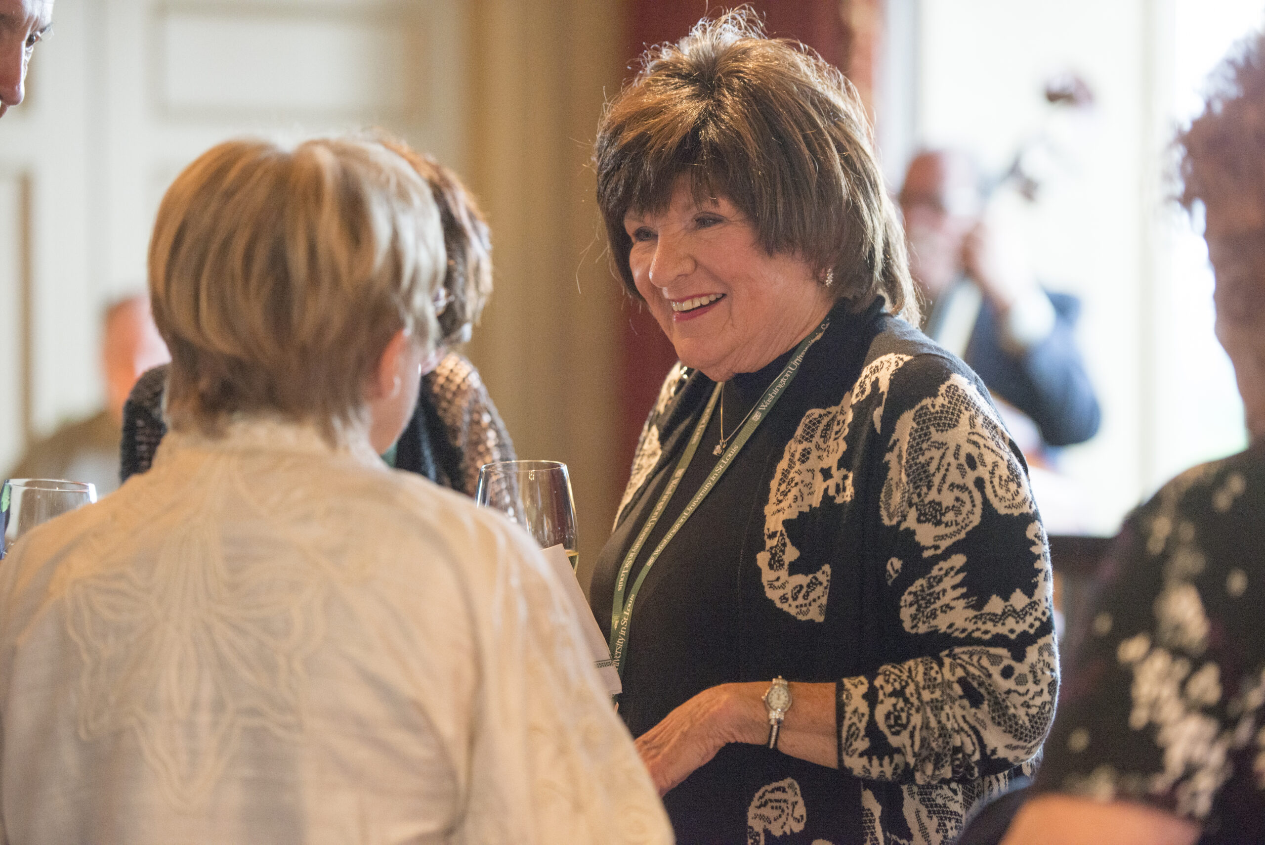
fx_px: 4288
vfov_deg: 11.2
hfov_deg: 16.8
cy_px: 422
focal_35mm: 122
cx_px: 632
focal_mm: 122
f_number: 2.8
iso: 4000
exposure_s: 1/100
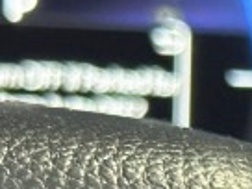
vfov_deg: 4.0
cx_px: 650
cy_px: 500
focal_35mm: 362
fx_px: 2635
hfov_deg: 5.3
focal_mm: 6.86
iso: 400
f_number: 1.78
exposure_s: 1/40
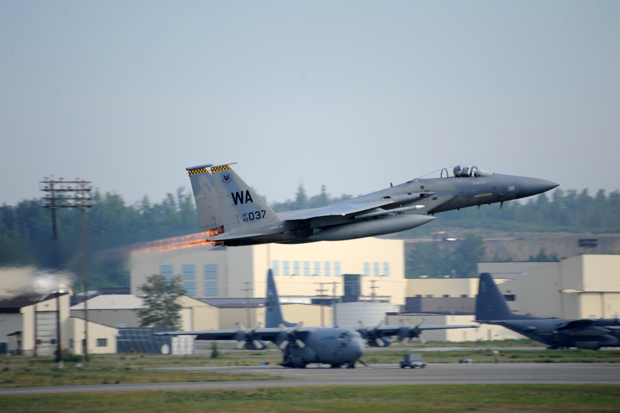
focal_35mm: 300
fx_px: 5163
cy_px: 206
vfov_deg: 4.6
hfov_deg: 6.9
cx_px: 310
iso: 200
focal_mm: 300
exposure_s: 1/640
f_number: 5.6
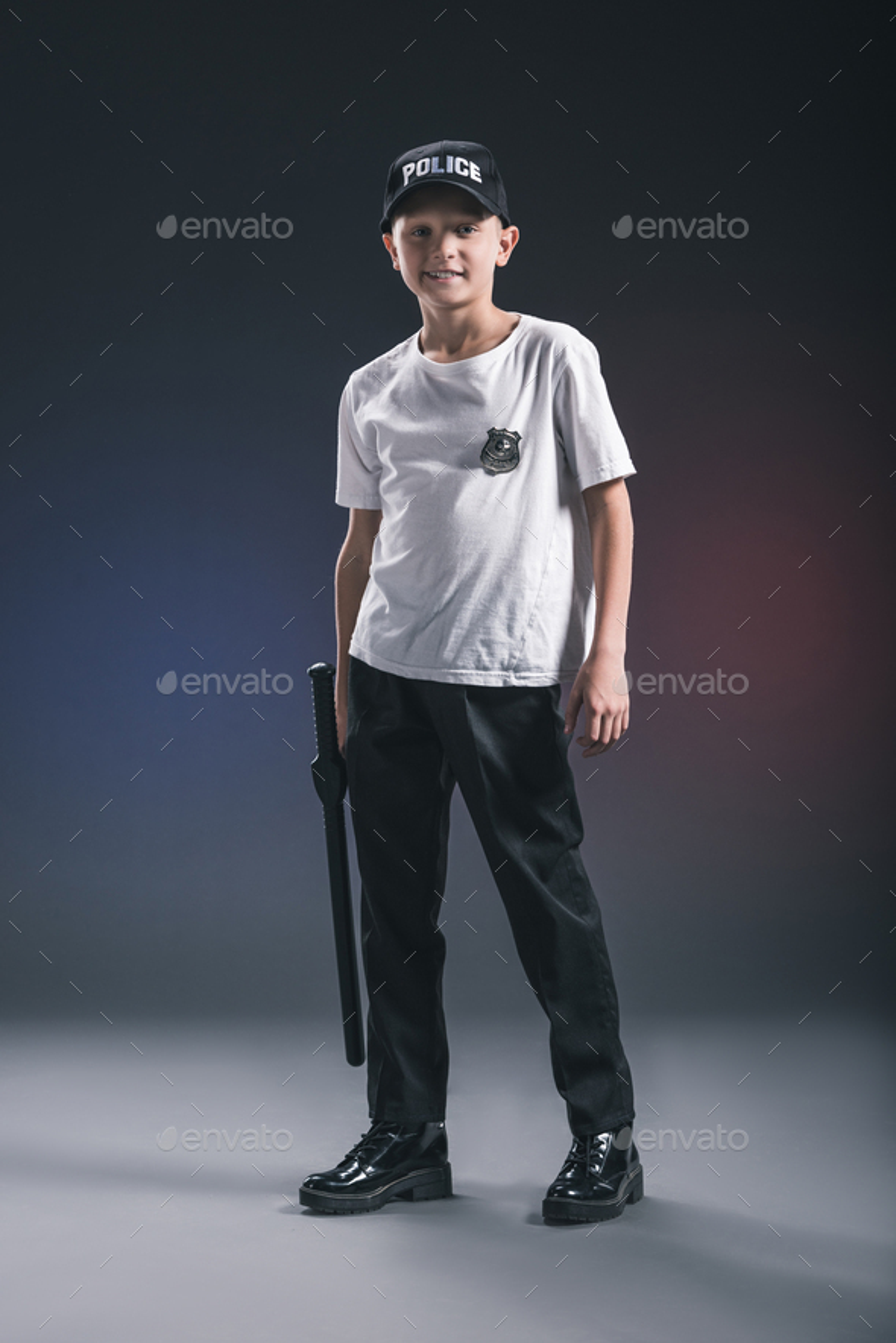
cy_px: 672
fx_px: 4178
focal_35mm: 112
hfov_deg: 12.2
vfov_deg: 18.3
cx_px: 448
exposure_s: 1/250
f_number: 6.3
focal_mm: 112
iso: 100
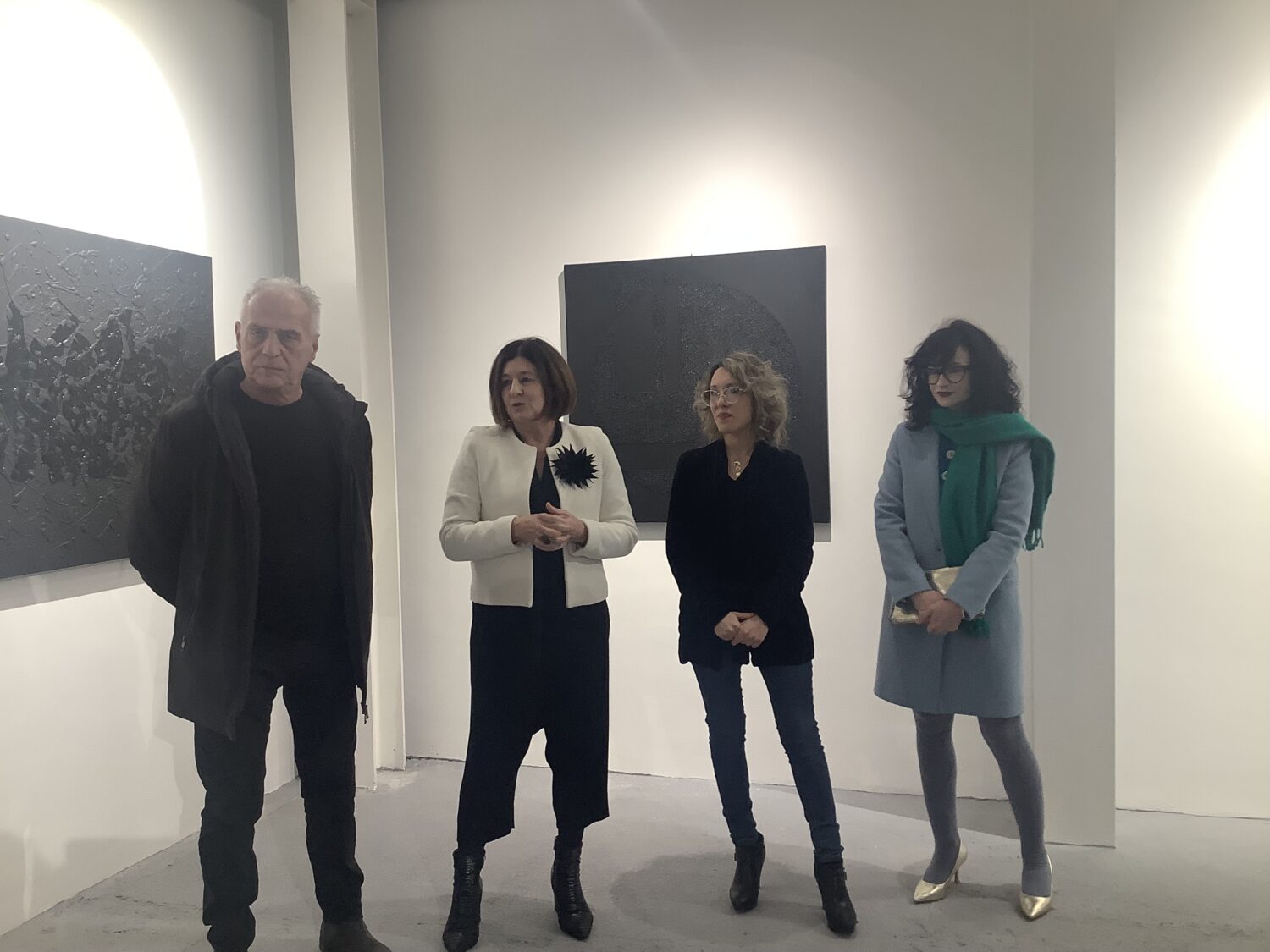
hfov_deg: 58.4
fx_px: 1137
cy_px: 476
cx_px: 635
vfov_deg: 45.4
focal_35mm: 31
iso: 80
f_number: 2.4
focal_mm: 3.3
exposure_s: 1/50
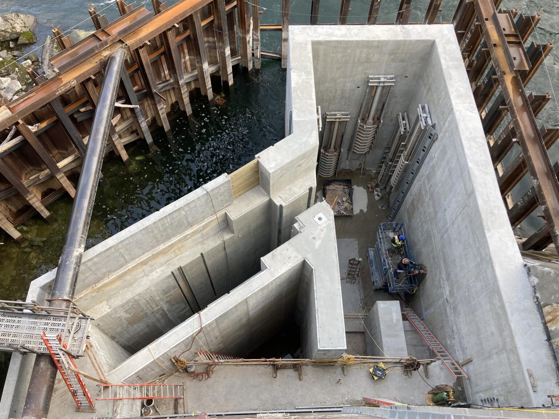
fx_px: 452
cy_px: 210
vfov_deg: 49.7
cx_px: 280
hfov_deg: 63.4
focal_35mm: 28
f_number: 1.8
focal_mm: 3.99
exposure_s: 1/121
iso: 25
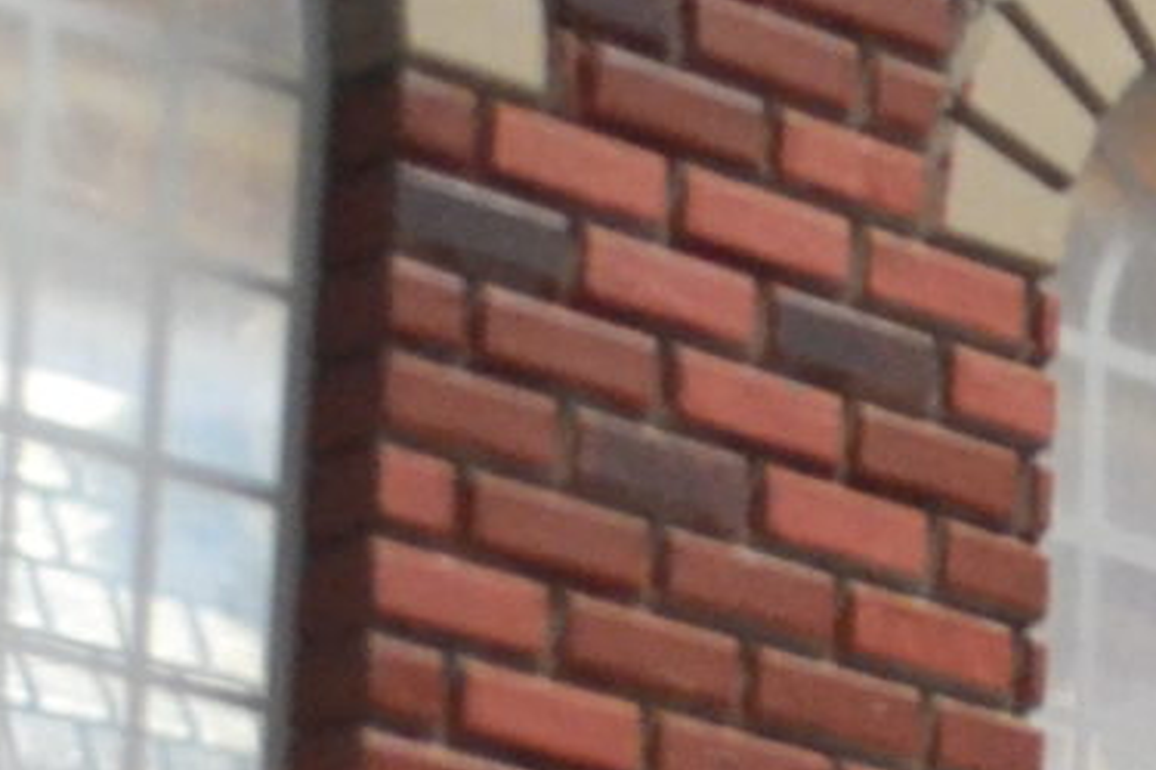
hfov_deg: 8.7
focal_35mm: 226
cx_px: 2148
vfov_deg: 6.0
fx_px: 7254
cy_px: 1288
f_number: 3.8
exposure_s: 1/60
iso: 2200
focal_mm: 22
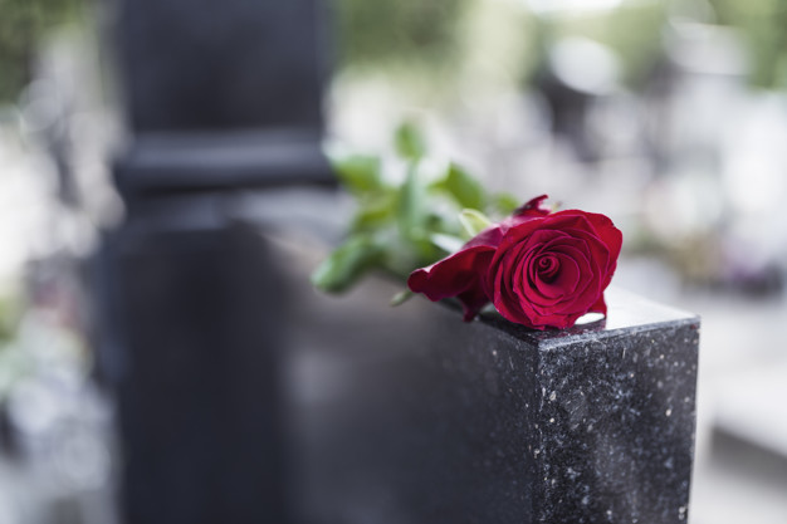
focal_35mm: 35
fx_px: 765
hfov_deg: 54.4
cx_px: 394
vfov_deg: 37.8
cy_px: 262
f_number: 1.6
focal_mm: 35
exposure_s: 1/320
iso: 80
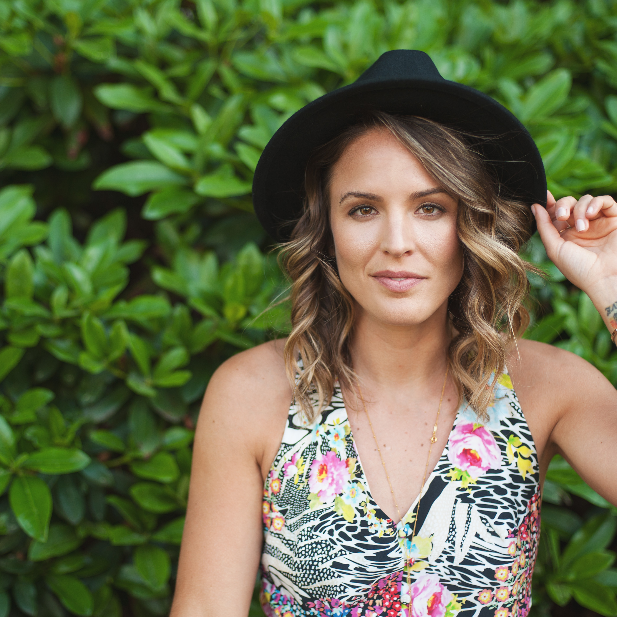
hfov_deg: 26.9
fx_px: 1291
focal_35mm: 64
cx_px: 296
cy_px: 308
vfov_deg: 26.9
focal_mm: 50
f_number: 2
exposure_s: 1/640
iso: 320
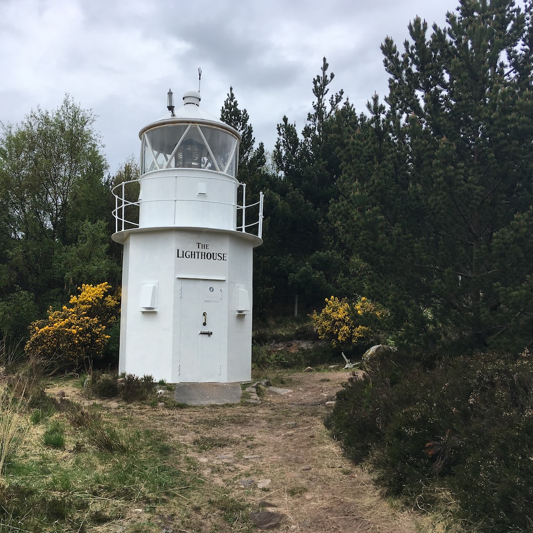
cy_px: 271
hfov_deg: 47.1
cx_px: 226
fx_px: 610
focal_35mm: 35
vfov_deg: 47.2
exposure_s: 1/1166
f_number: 2.2
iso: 25
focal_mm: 4.15
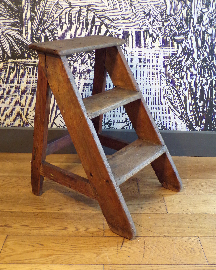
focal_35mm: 39
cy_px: 136
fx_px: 312
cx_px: 107
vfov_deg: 46.8
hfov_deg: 38.2
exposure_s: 1/17
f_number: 3.3
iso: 400
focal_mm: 6.6
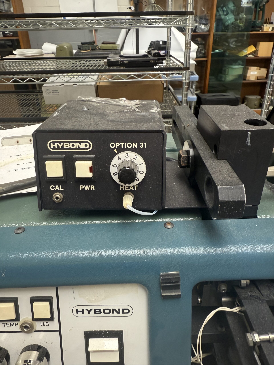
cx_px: 137
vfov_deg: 71.6
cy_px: 182
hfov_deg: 56.8
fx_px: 253
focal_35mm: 24
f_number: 2.2
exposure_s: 1/60
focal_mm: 2.22
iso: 160
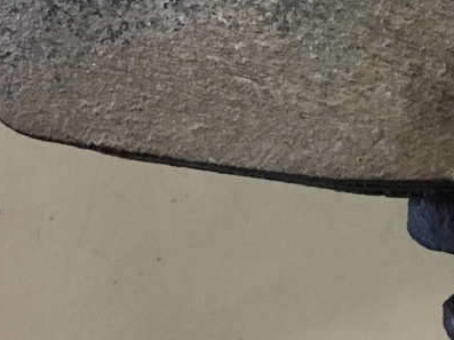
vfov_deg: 11.7
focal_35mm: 117
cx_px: 636
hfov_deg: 15.8
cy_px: -264
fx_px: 1533
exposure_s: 1/33
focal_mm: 4.15
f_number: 2.2
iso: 160
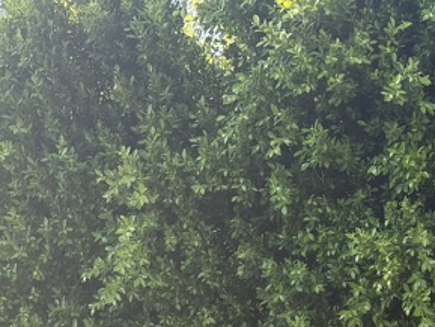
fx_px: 1157
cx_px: 447
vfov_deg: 14.6
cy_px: 536
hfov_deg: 20.5
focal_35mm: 92
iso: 64
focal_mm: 5.96
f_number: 1.6
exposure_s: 1/266
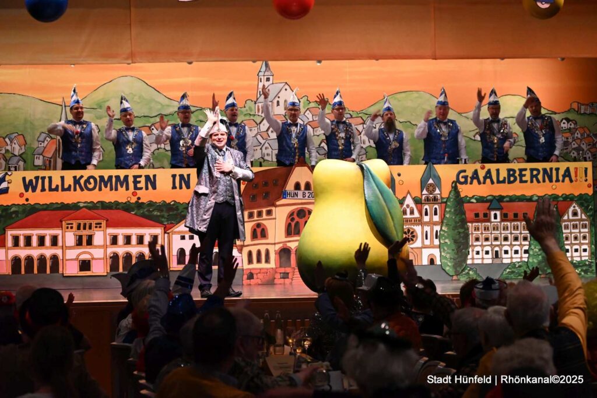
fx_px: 1675
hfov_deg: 20.2
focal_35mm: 101
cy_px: 199
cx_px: 298
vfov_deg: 13.6
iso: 6400
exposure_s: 1/125
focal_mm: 101
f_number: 6.3
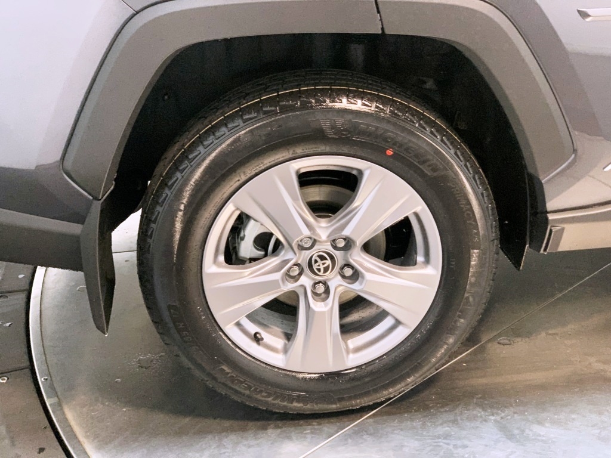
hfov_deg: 36.8
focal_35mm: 52
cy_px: 229
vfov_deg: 28.0
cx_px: 306
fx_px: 918
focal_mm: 6
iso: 800
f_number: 2.4
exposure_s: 1/30
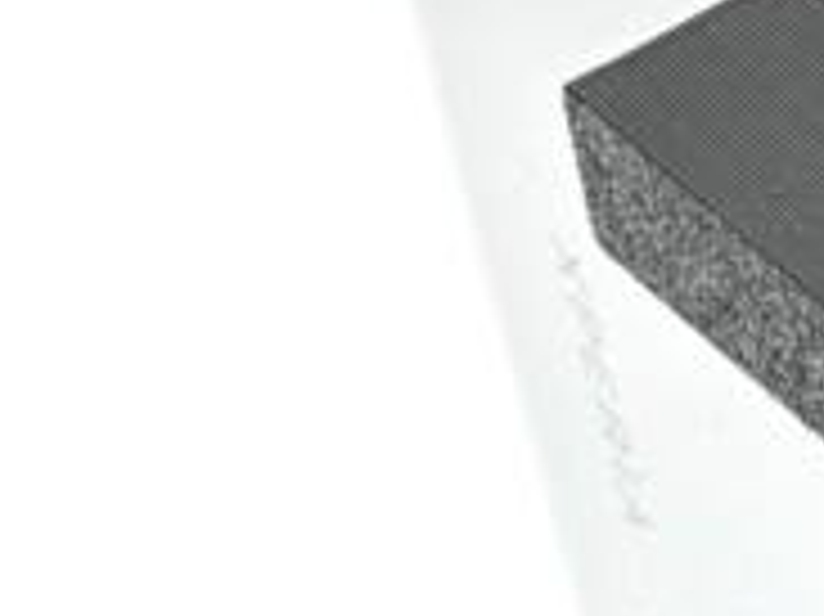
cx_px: 1234
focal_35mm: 431
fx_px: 10253
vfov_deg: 3.4
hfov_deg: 4.6
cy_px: 949
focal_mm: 9
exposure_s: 1/180
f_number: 2.8
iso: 25
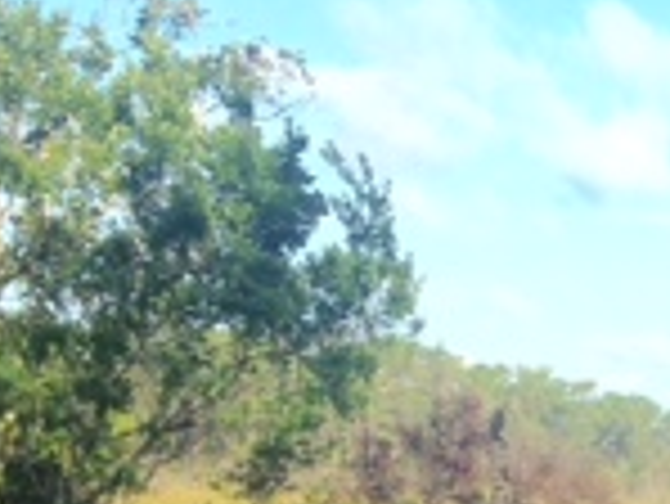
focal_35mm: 142
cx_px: 1070
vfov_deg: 10.3
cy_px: 585
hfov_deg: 13.0
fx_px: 2751
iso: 50
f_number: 2.4
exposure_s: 1/1106
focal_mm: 4.12
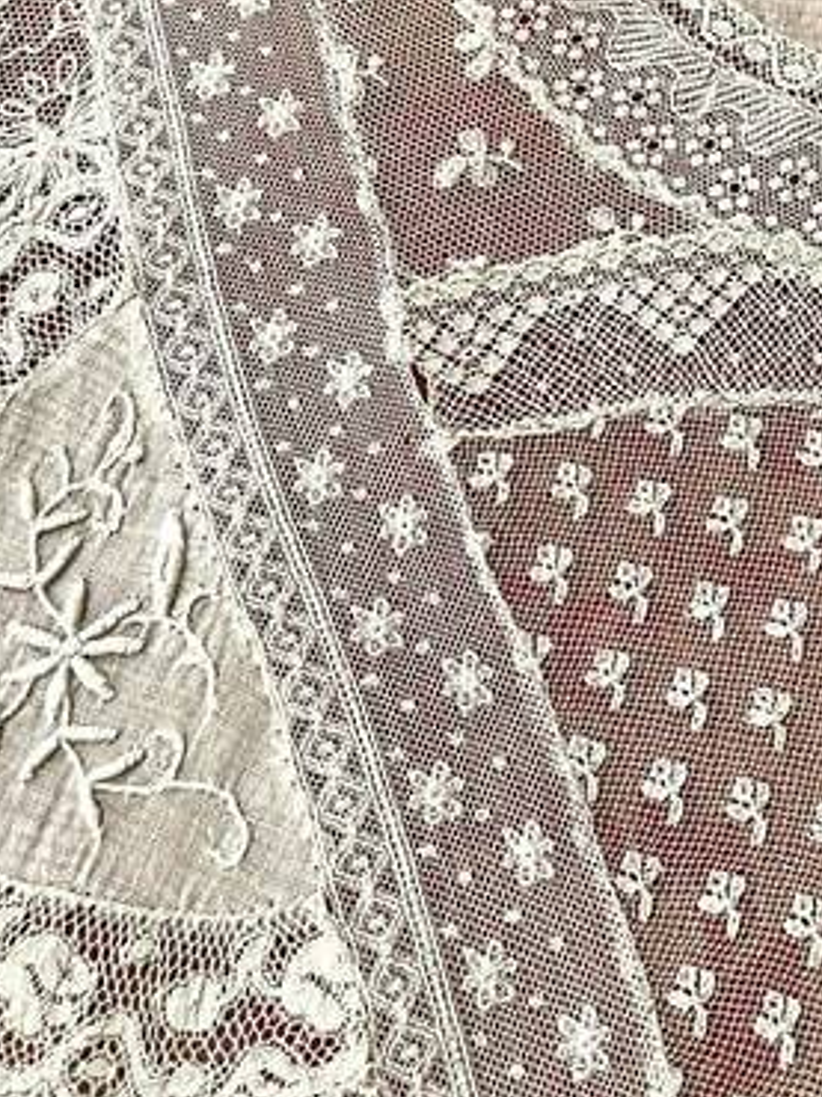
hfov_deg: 19.1
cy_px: 160
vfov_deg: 26.4
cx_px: 1024
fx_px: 2282
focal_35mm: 72
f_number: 1.6
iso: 160
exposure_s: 1/60
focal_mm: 4.2
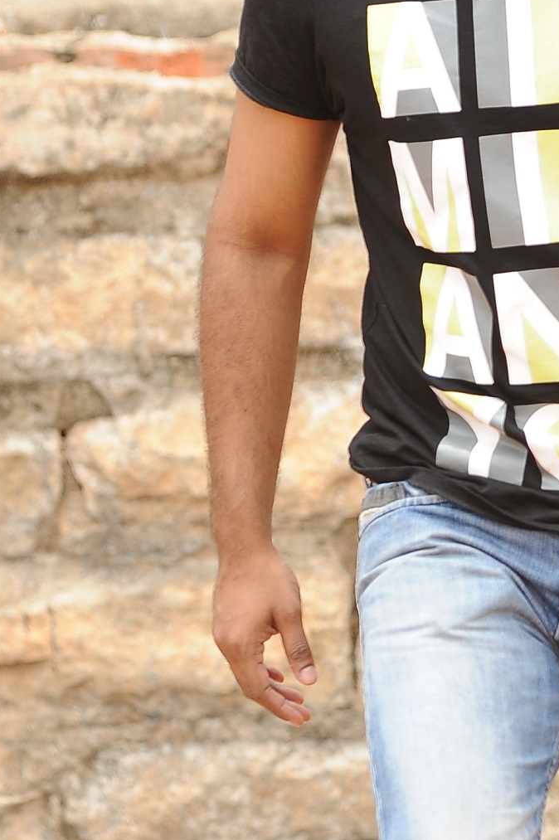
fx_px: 12687
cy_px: 634
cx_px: 538
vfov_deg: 3.8
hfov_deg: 2.5
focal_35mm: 544
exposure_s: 1/400
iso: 200
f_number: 5.6
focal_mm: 185
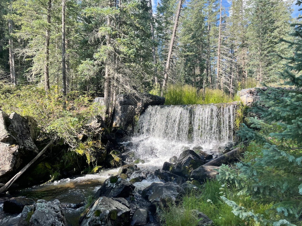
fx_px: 227
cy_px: 113
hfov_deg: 67.3
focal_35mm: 26
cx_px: 151
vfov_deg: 53.1
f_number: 1.6
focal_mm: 4.2
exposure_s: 1/779
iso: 32
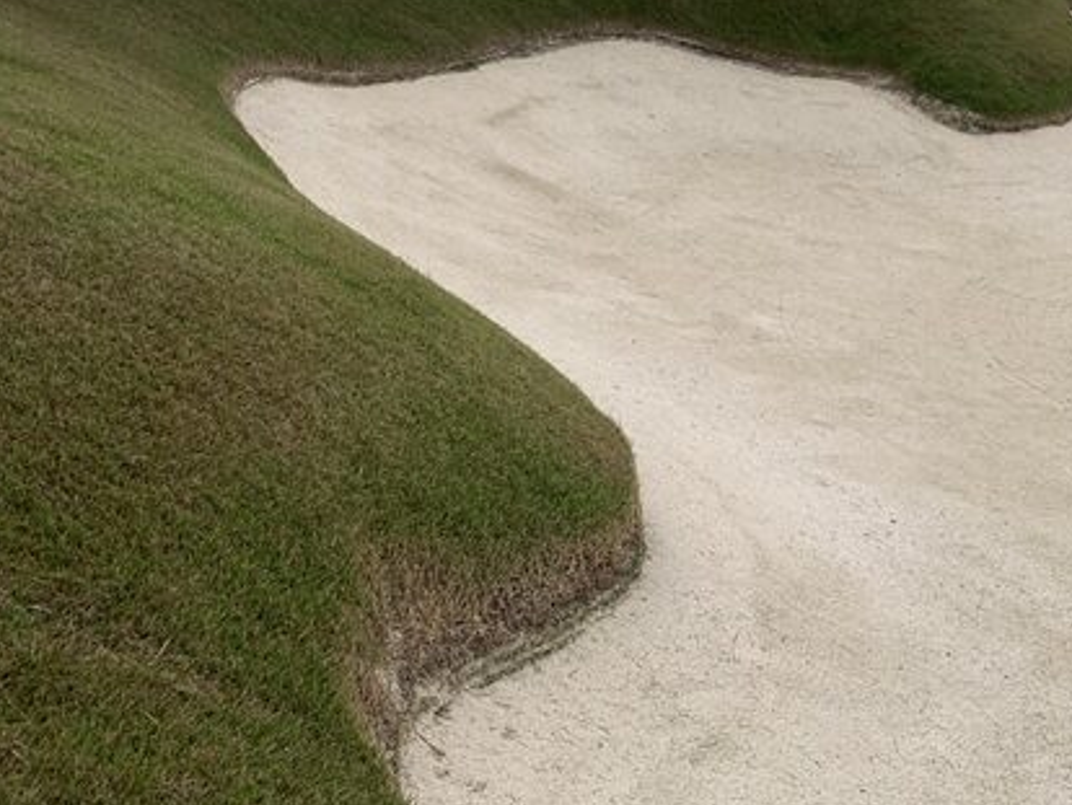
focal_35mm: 43
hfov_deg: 41.9
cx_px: 856
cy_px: 321
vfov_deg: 33.5
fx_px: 1332
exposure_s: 1/3788
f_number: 1.8
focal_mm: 4.25
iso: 25
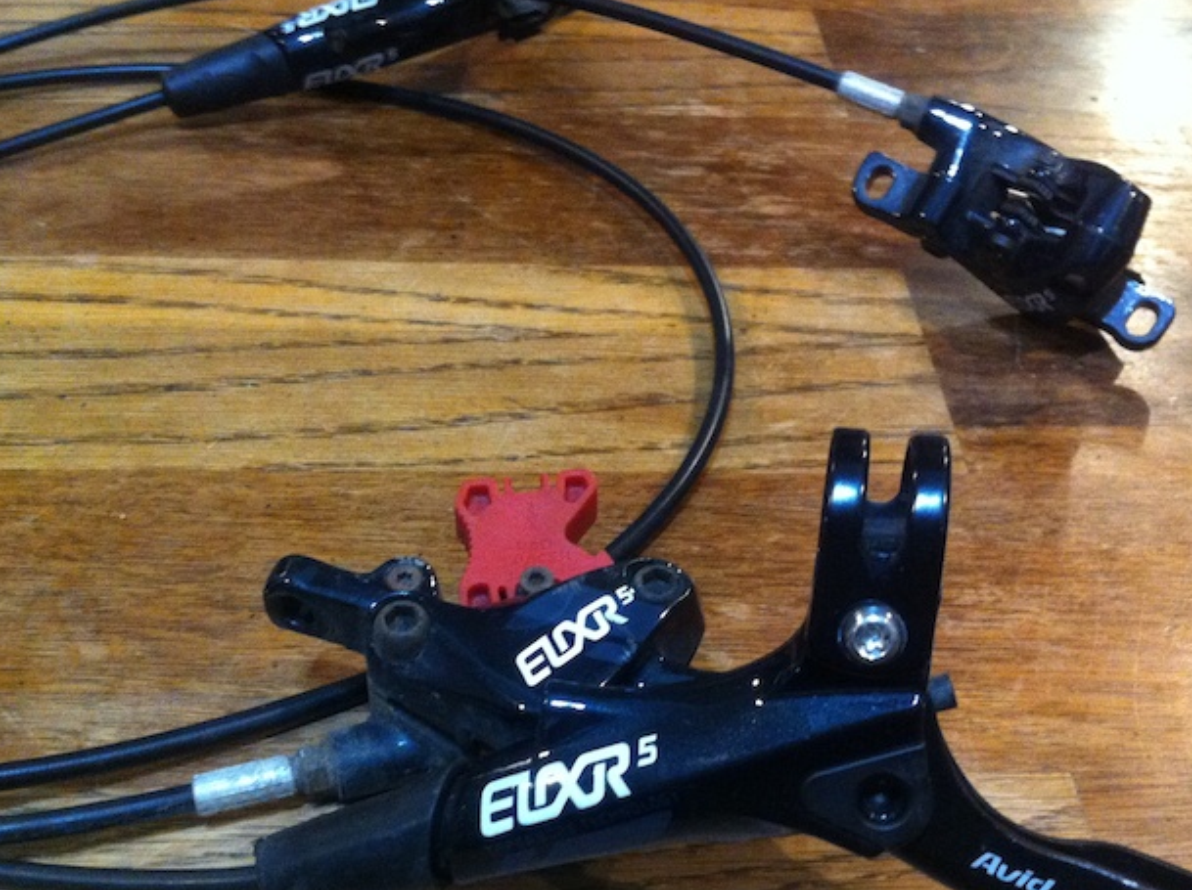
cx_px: 642
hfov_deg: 41.3
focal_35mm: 46
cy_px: 542
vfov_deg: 31.3
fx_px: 1582
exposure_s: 1/15
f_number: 2.8
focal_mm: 3.85
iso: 500
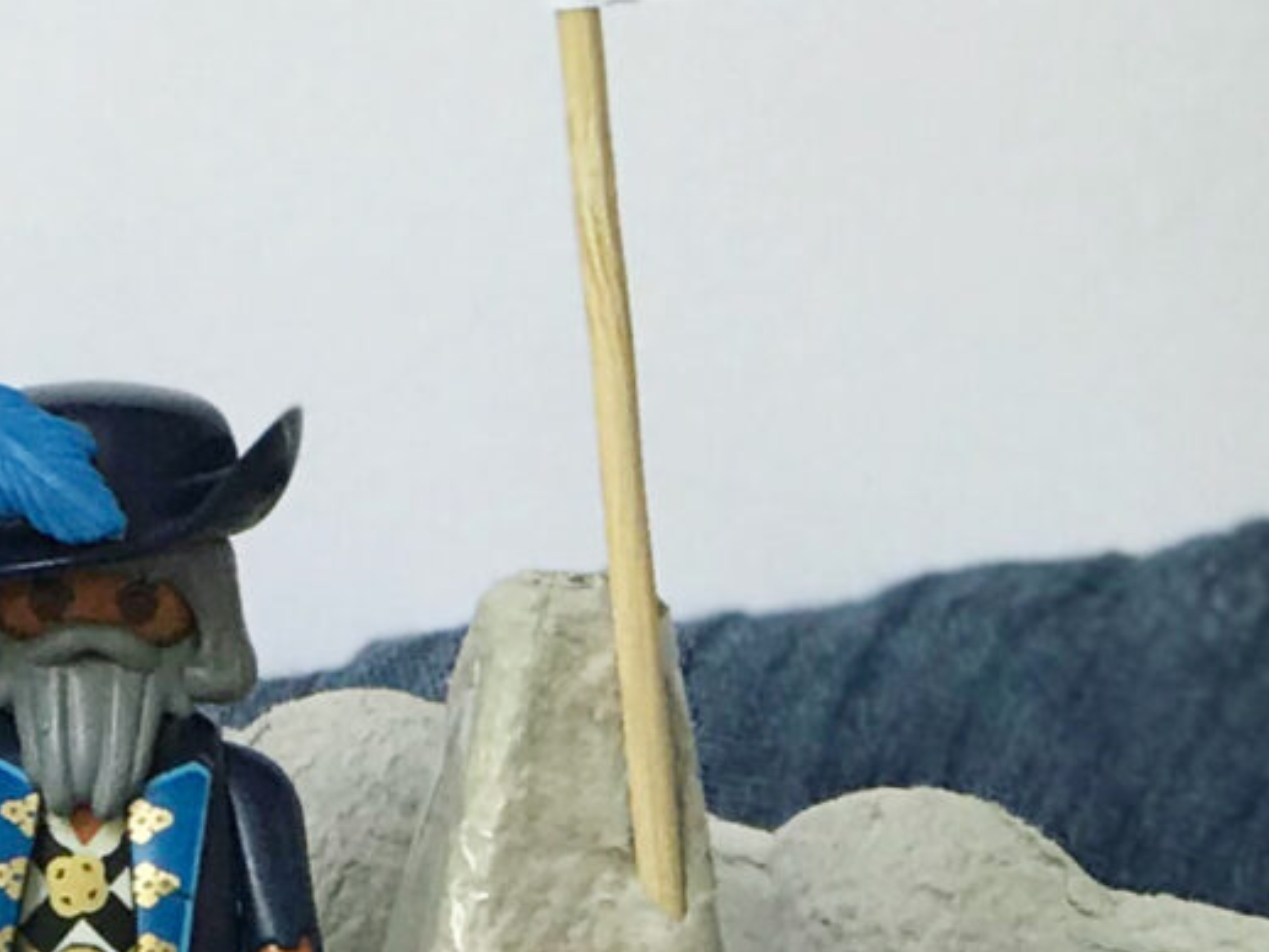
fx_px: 10340
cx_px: -61
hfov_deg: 7.0
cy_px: -491
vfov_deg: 5.2
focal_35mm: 282
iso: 25
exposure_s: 1/100
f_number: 2.8
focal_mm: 6.6
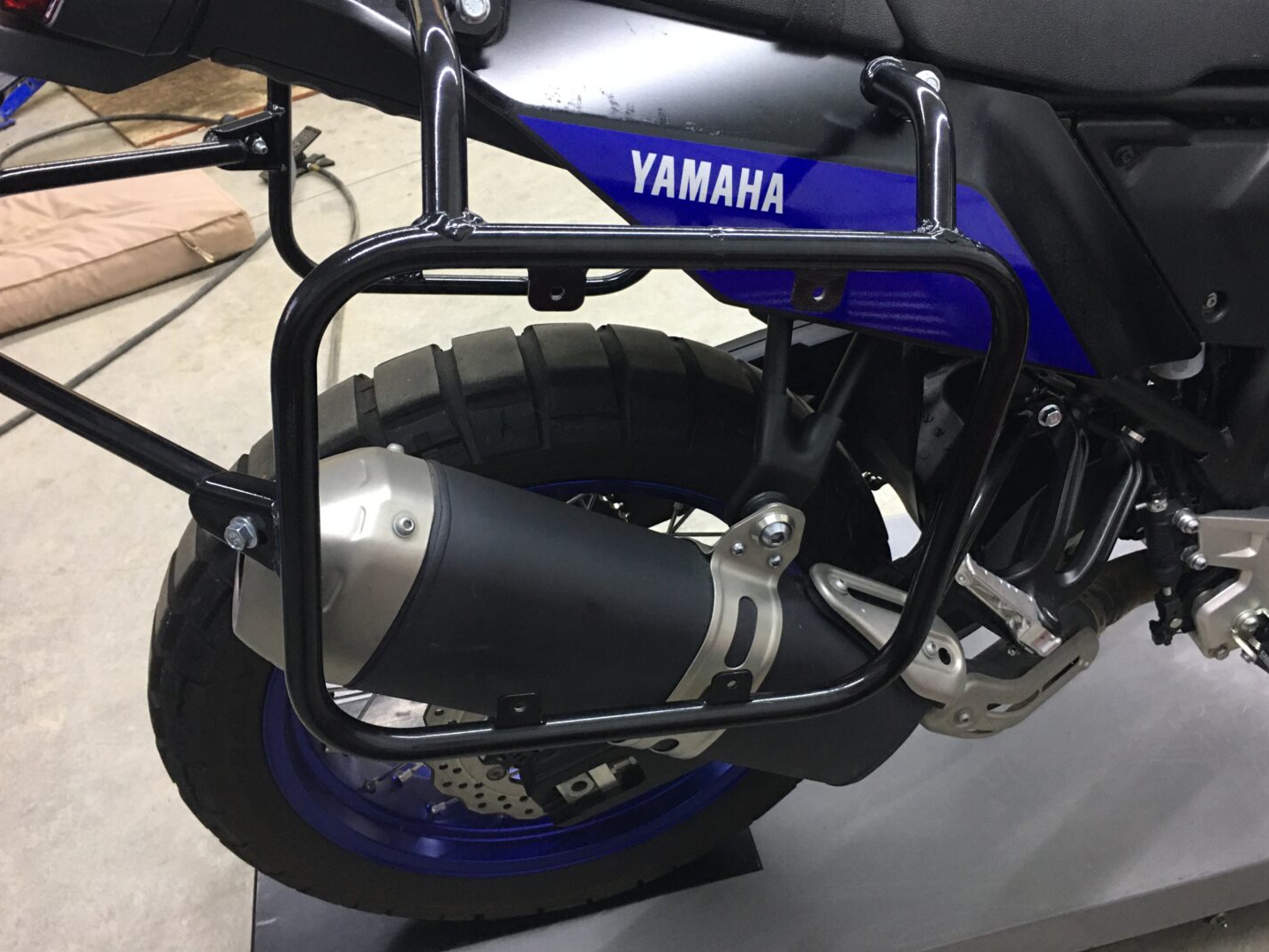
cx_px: 667
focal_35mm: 31
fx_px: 1137
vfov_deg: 45.4
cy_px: 452
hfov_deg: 58.3
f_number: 2.2
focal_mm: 4.15
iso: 80
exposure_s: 1/15
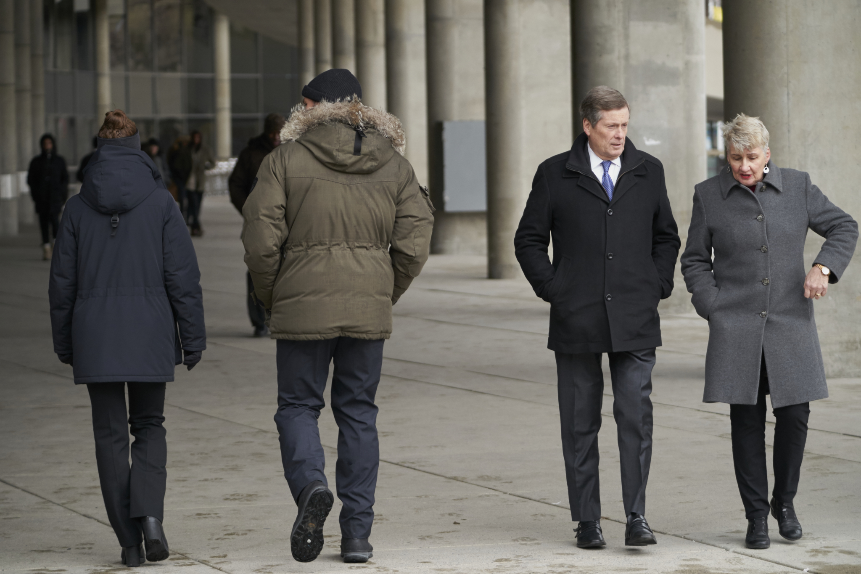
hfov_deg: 14.3
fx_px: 3443
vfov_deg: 9.5
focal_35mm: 144
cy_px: 287
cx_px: 430
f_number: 5.6
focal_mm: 144
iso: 4000
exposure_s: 1/320
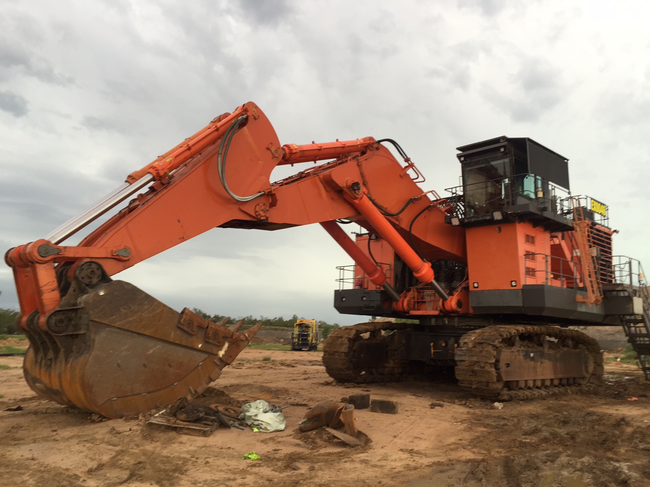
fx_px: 545
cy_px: 244
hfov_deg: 61.7
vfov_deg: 48.2
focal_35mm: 29
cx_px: 325
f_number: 2.2
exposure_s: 1/50
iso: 40
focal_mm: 4.15
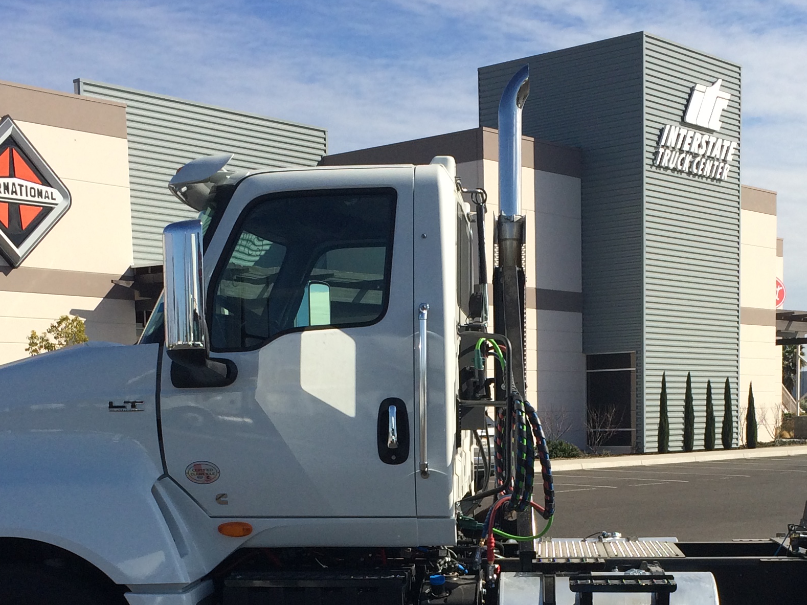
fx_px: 1399
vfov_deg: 23.7
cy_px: 559
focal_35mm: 60
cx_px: 474
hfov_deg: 32.1
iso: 32
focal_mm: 4.15
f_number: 2.2
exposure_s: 1/2933
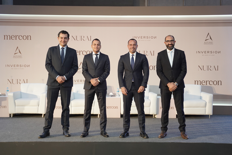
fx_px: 330
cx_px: 116
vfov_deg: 26.5
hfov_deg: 38.8
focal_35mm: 51
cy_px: 78
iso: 2500
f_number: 2.8
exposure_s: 1/200
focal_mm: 51.1
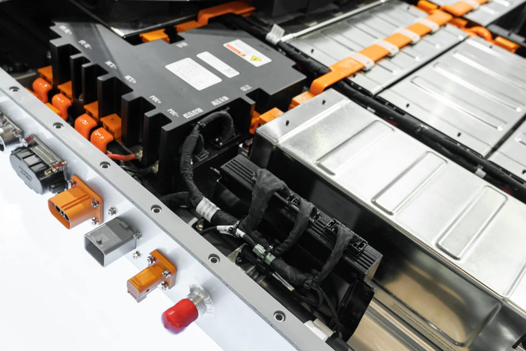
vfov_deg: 38.9
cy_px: 176
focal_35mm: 34
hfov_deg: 55.8
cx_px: 263
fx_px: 497
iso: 500
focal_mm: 34
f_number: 7.1
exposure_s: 1/50
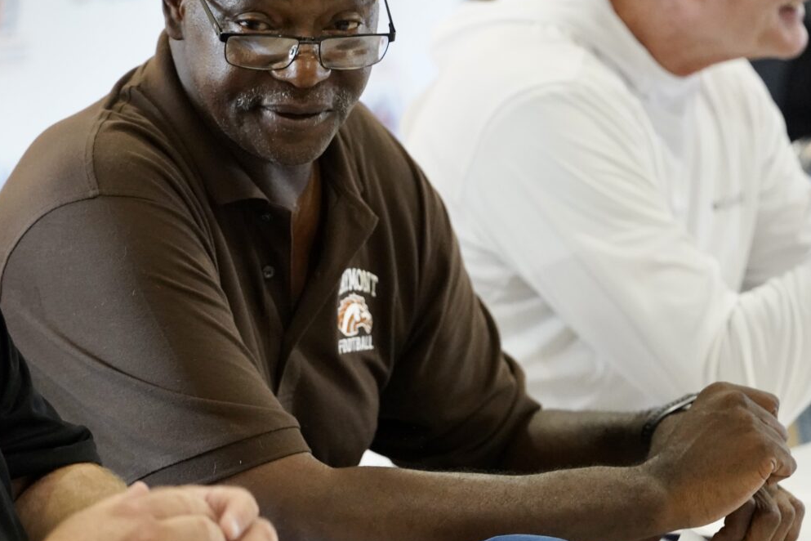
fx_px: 6240
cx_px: 216
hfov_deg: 7.4
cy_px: 185
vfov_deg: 5.0
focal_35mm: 277
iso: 8000
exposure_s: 1/160
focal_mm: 179
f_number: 4.5
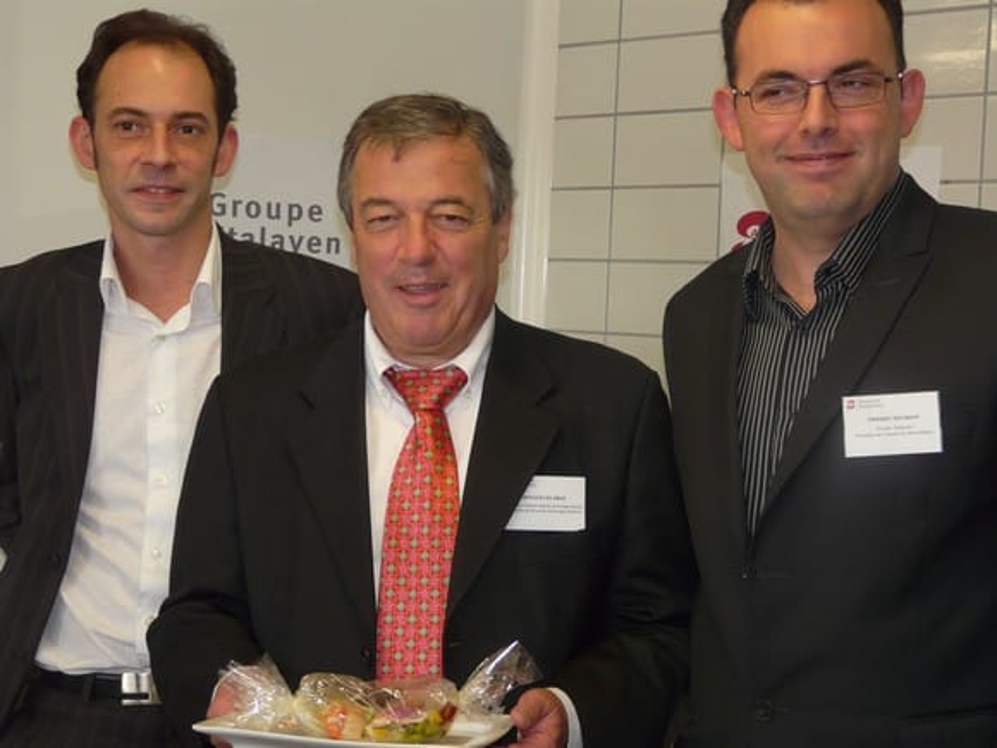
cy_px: 374
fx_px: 2045
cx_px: 498
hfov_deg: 27.4
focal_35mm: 71
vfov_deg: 20.7
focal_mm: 11.7
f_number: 3.2
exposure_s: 1/50
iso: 100
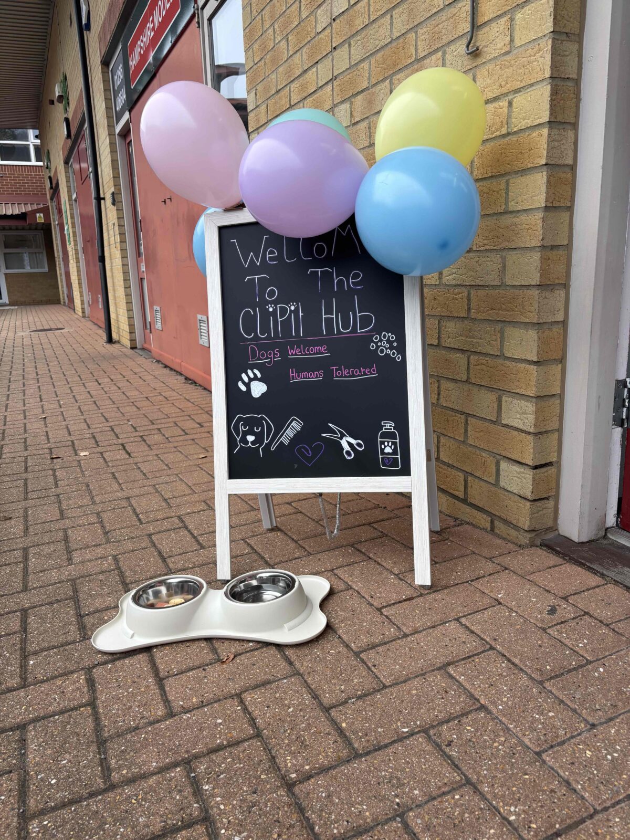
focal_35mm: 26
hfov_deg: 53.1
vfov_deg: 67.3
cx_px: 315
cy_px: 420
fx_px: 631
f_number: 1.6
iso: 40
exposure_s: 1/216
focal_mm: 5.96
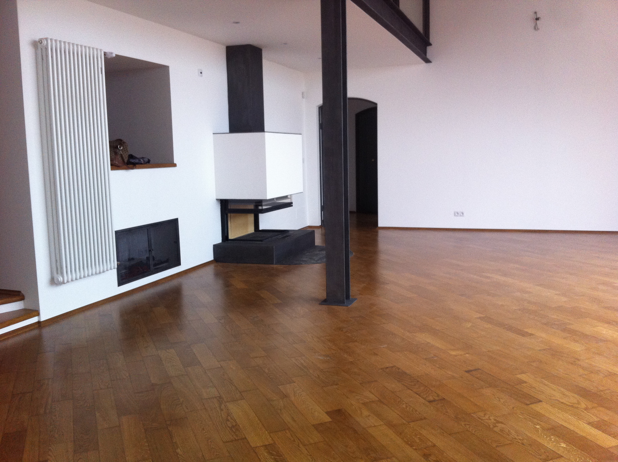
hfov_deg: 52.7
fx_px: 624
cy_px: 231
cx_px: 309
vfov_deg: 40.6
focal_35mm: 35
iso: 125
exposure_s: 1/120
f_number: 2.8
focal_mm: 3.85
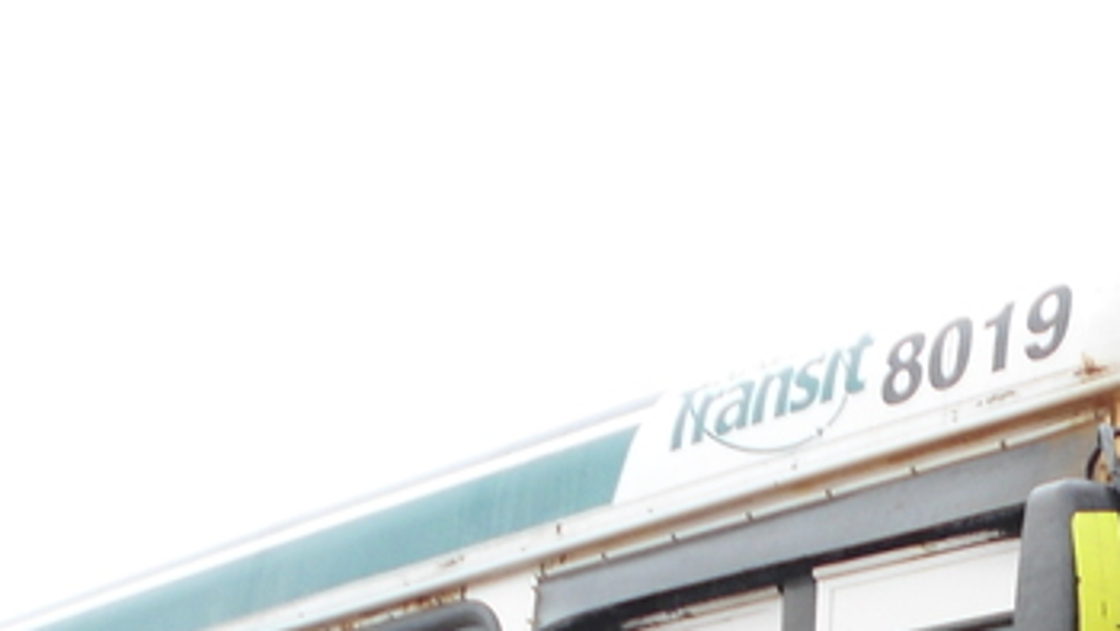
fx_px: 2406
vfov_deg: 13.3
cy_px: 1169
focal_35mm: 81
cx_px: 1542
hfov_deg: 22.7
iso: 80
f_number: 2.8
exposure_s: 1/200
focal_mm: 4.7
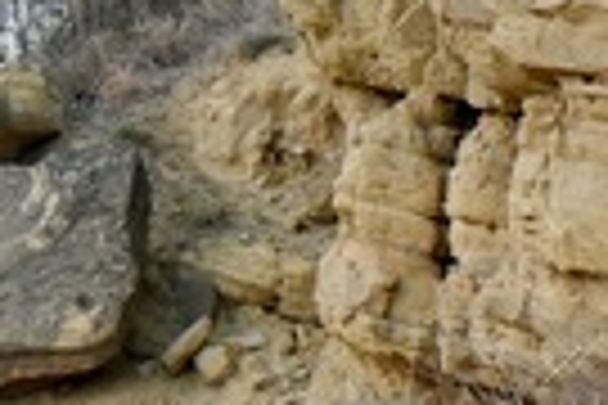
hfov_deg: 11.6
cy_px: -326
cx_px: -585
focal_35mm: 160
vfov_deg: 8.3
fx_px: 2707
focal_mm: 24.5
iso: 320
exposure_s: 1/125
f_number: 5.6
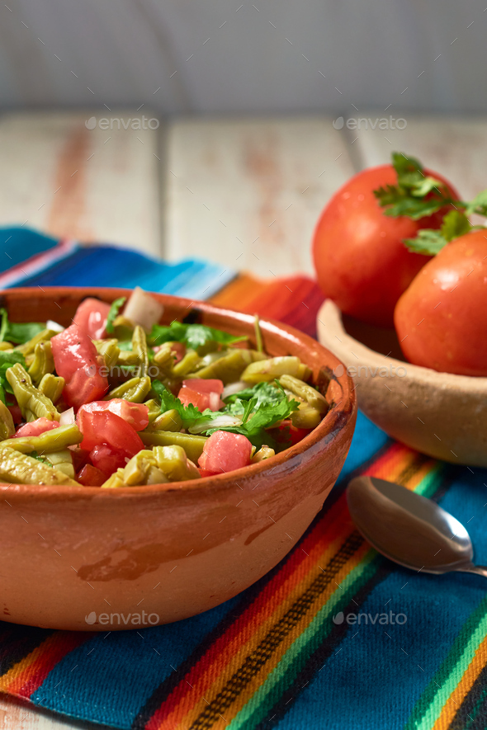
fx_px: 1522
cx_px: 244
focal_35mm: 75
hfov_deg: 18.2
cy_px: 365
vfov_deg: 27.0
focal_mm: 50
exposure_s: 1/160
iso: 100
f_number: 5.6
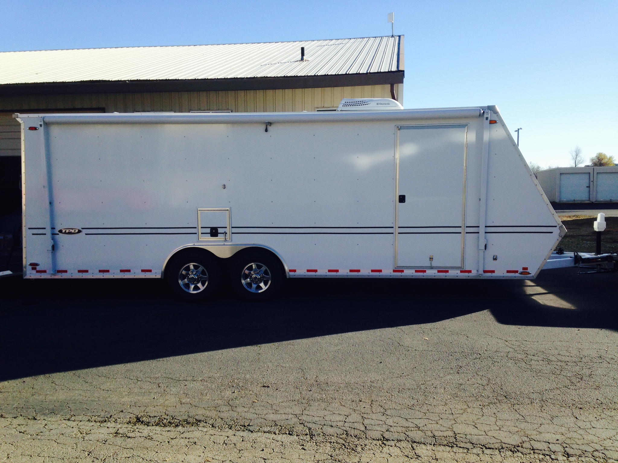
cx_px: 309
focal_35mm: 33
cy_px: 232
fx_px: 589
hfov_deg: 55.4
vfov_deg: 42.9
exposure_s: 1/1043
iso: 50
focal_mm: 4.12
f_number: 2.4
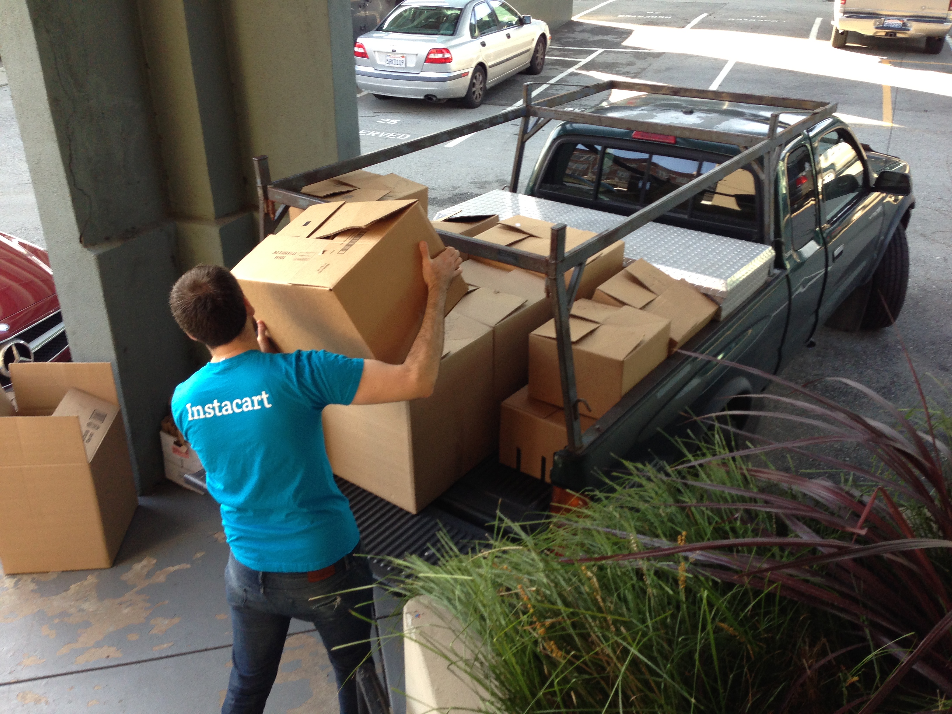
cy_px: 357
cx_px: 476
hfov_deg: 55.4
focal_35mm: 33
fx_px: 908
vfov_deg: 42.9
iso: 80
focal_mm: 4.13
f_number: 2.4
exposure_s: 1/120
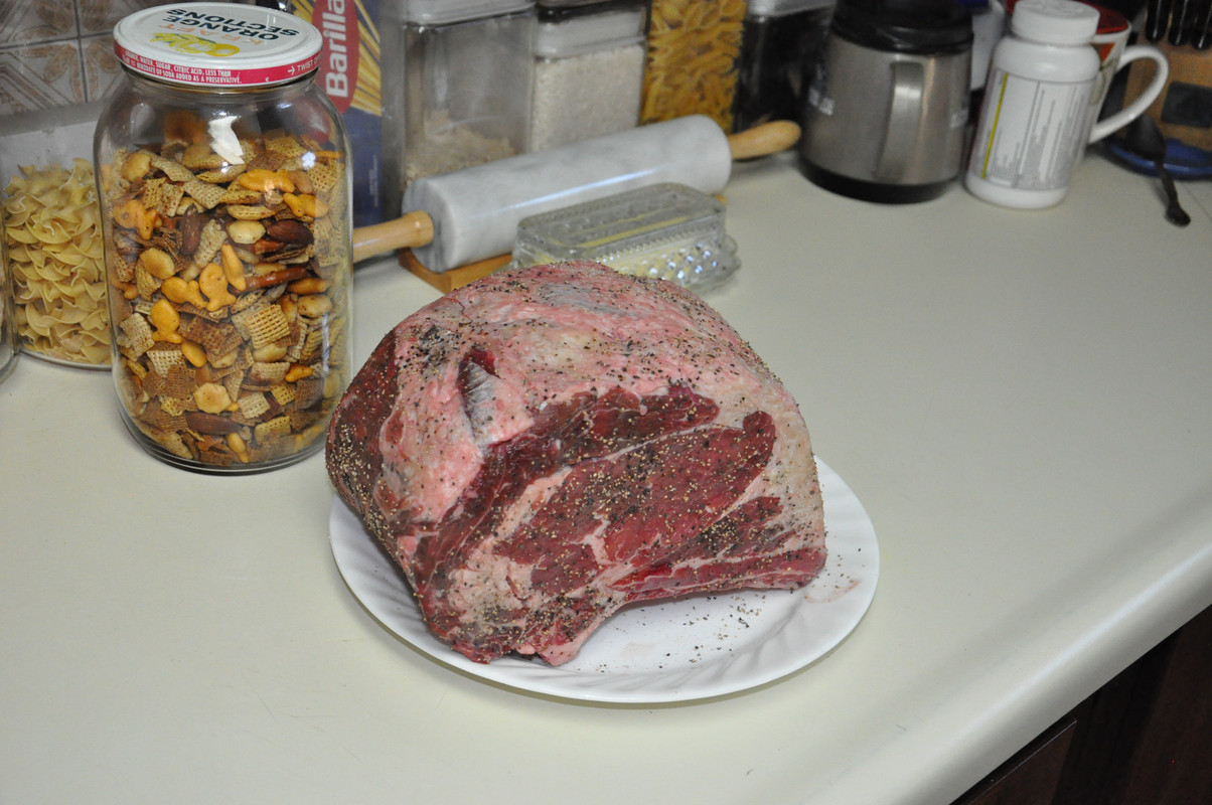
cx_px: 606
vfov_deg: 29.8
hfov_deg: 43.6
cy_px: 402
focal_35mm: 45
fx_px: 1513
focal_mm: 30
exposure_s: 1/60
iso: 3200
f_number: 5.6
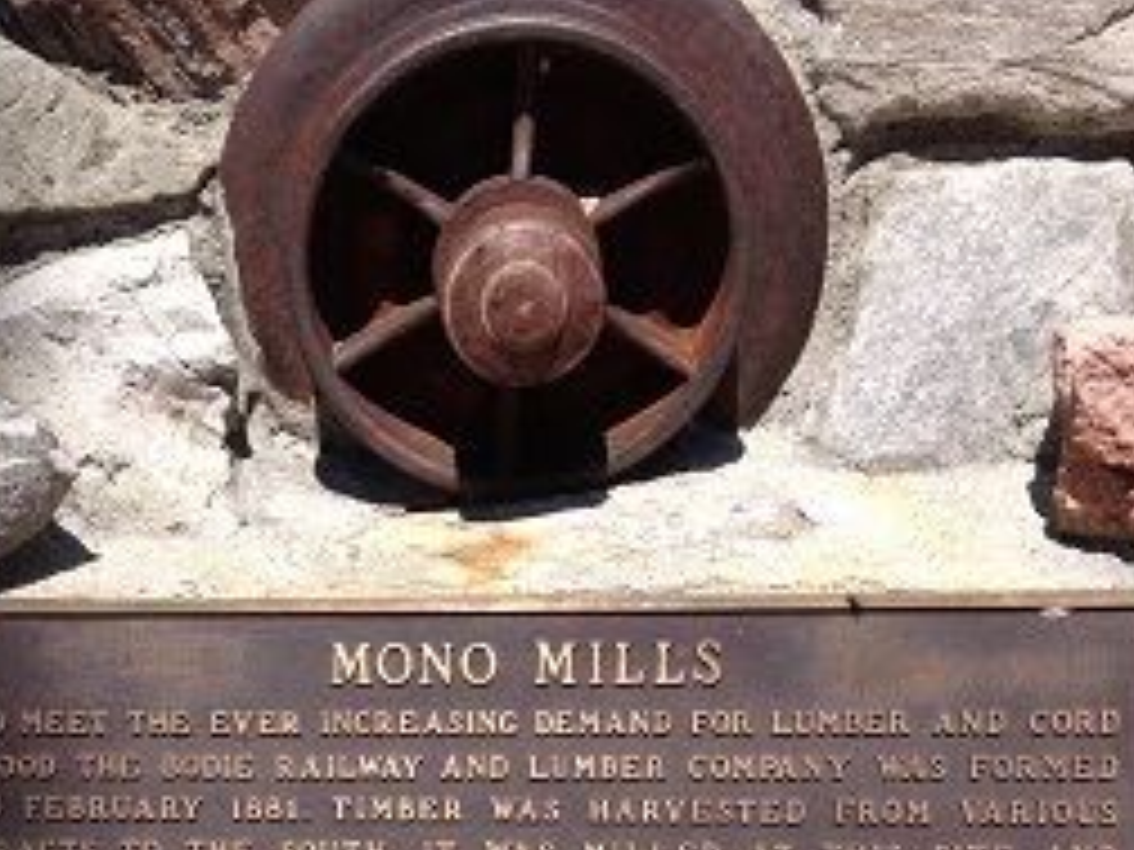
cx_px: 392
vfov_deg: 21.3
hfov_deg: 28.4
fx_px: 2228
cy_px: 715
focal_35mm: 68
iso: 50
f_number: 2.4
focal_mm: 4.28
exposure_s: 1/1534
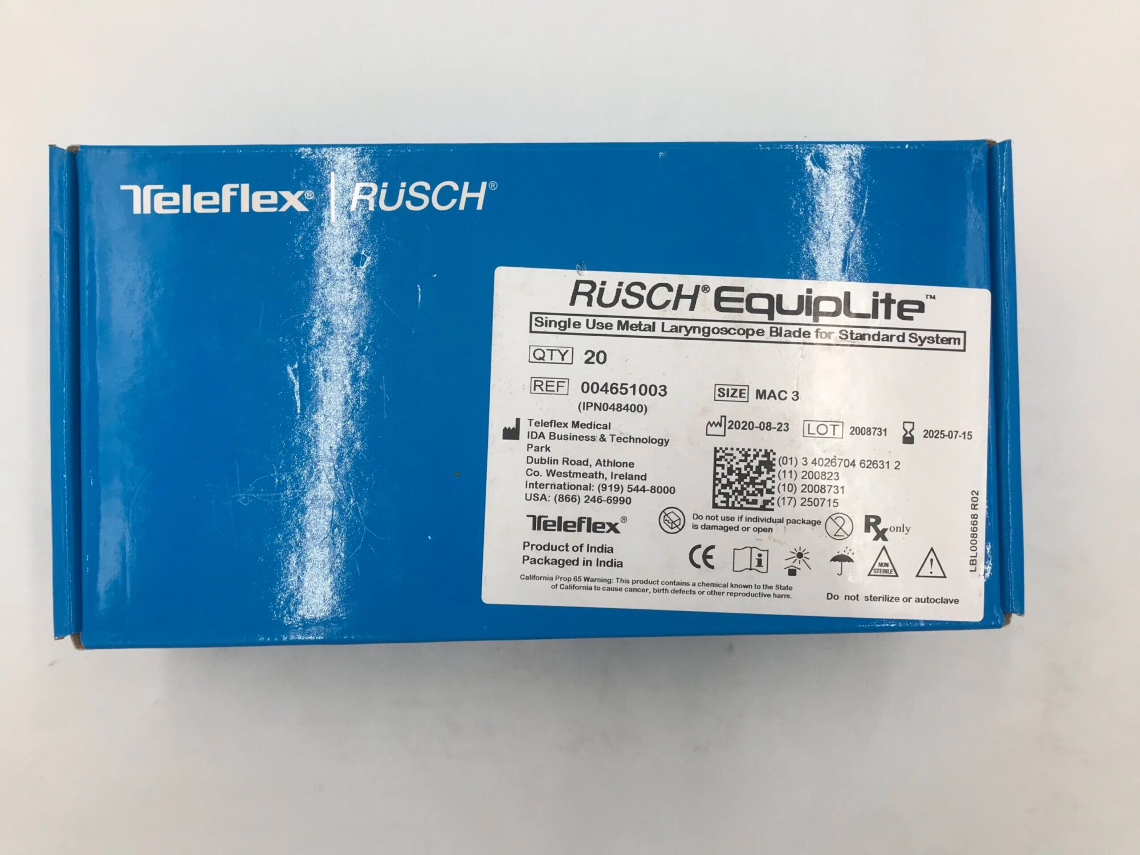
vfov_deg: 49.7
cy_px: 428
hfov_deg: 63.4
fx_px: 922
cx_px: 570
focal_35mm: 28
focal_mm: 3.99
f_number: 1.8
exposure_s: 1/181
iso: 20
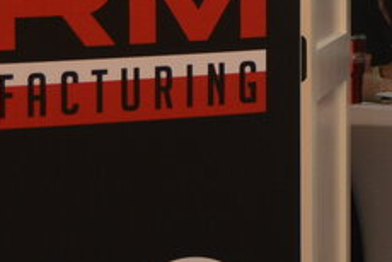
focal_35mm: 293
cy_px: -5
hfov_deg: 6.9
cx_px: 608
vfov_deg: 4.7
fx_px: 3194
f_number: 4.2
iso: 400
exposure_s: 1/60
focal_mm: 30
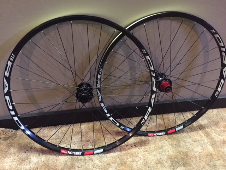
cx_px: 113
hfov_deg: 61.7
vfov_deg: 48.2
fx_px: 189
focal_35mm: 29
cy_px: 85
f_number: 2.2
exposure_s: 1/15
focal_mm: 4.15
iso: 400
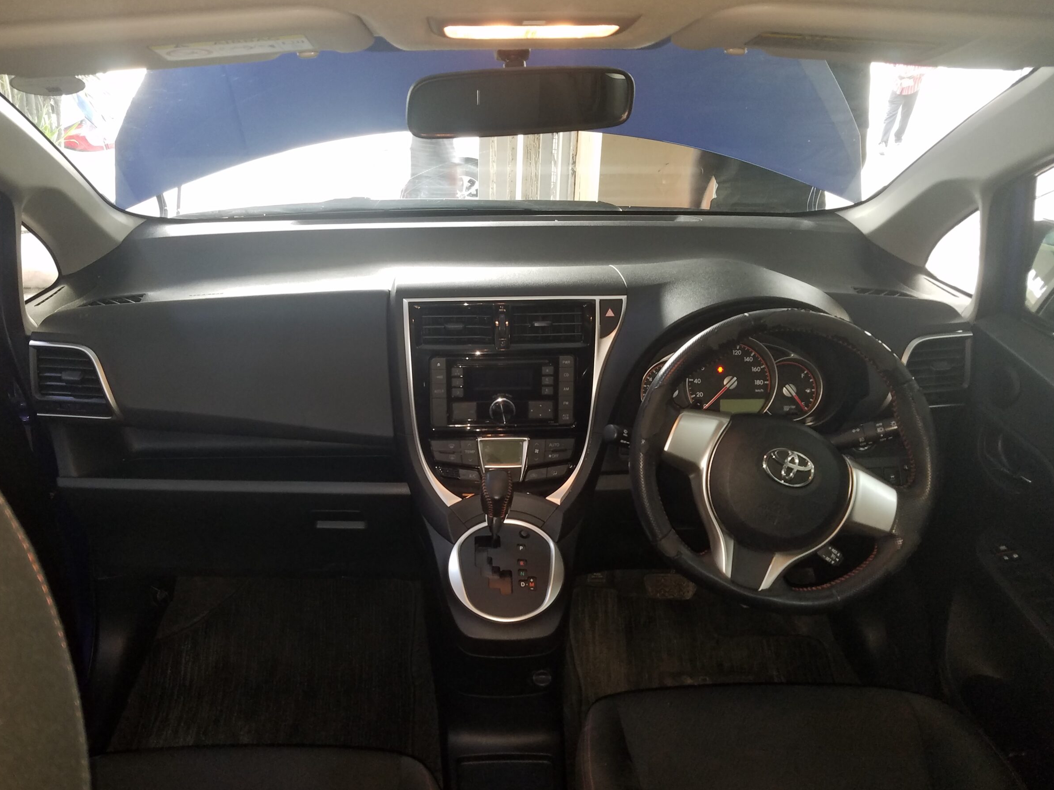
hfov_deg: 63.4
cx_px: 492
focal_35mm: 28
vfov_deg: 49.7
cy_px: 401
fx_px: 853
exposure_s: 1/30
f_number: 1.7
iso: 100
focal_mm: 4.2
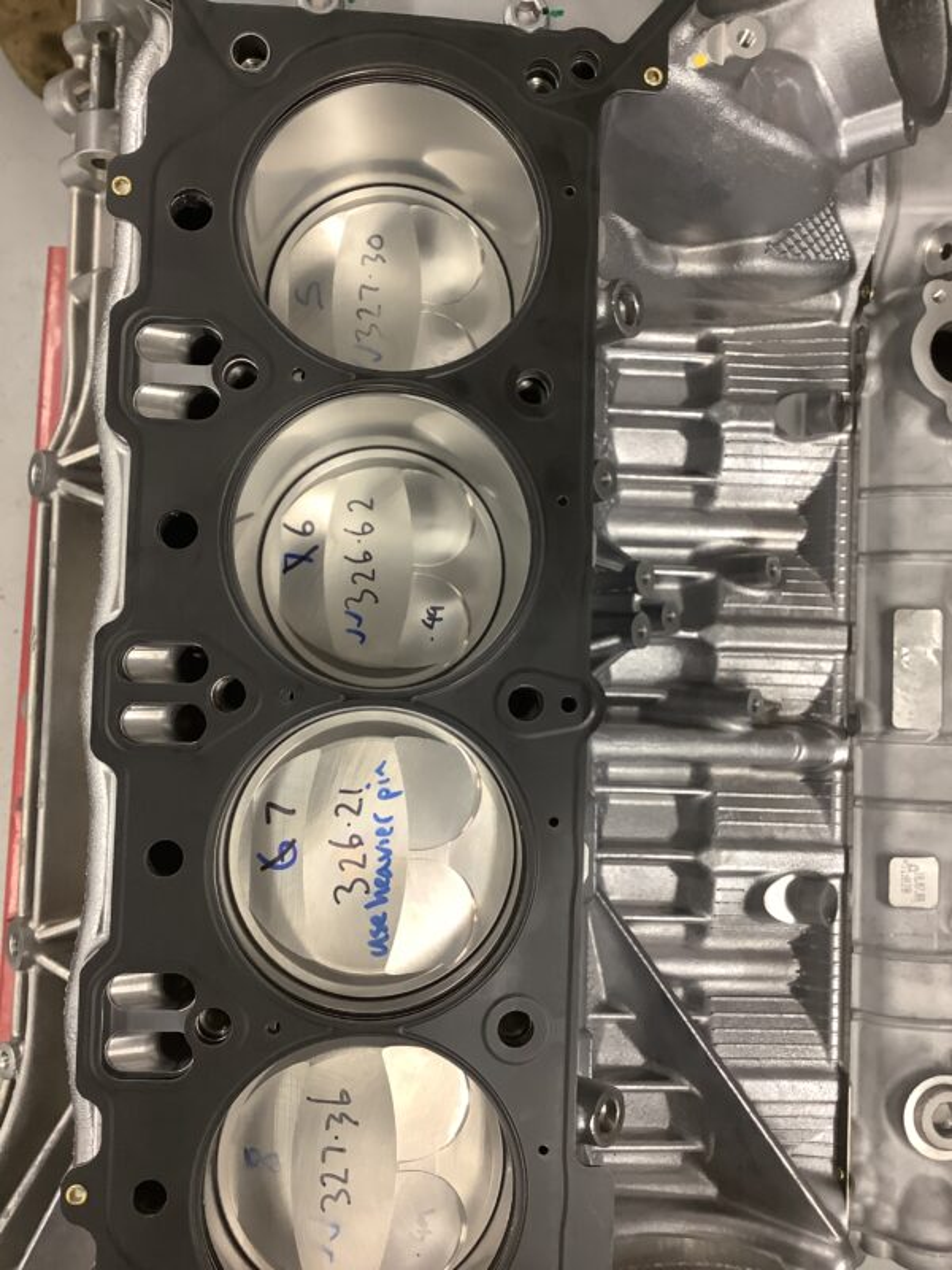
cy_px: 635
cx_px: 476
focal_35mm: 31
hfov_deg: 45.4
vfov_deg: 58.4
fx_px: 1137
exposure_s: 1/50
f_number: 2.4
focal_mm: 3.3
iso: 125
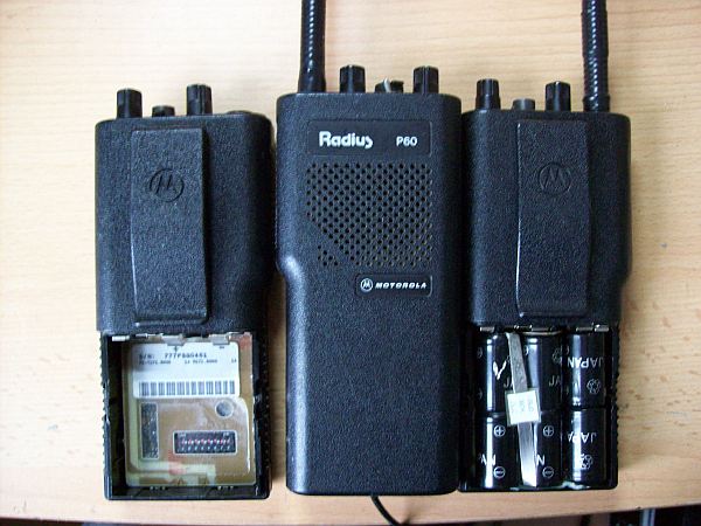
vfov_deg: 39.7
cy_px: 263
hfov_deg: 51.4
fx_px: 729
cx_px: 350
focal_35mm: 36
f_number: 2.7
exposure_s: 1/8
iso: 200
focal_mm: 6
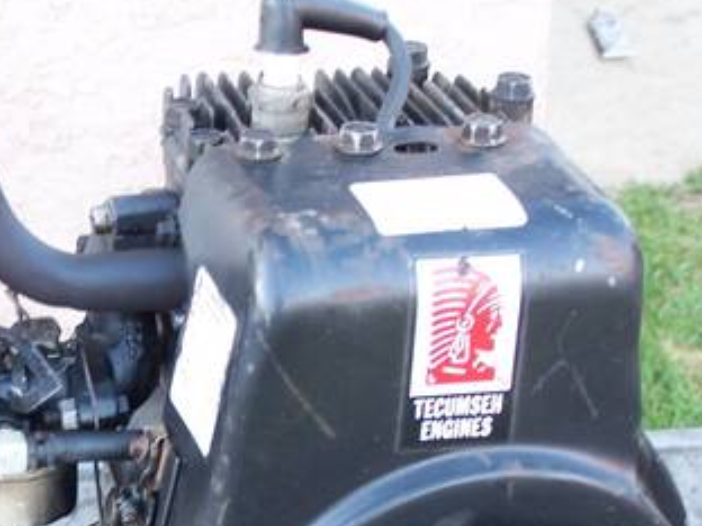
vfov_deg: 11.5
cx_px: 146
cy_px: 418
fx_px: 2616
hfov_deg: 15.2
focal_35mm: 129
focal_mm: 11.1
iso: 140
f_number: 3.2
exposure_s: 1/10
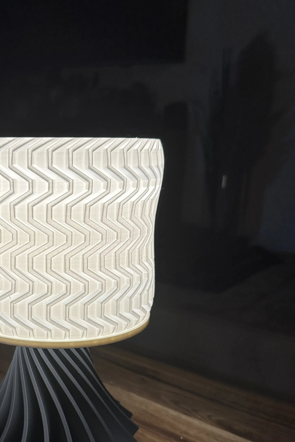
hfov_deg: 32.8
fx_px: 479
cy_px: 292
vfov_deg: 48.8
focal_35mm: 39
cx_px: 41
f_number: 1.78
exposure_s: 1/200
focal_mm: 6.86
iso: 80
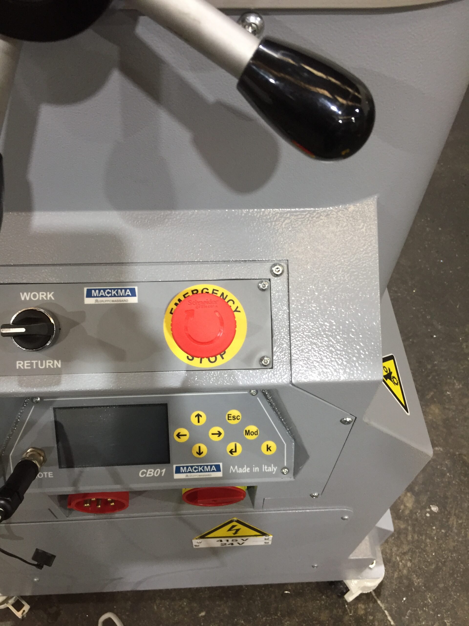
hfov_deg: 48.2
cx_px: 234
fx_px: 524
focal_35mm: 29
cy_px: 313
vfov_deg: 61.7
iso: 160
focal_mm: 4.15
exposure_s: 1/33
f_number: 2.2
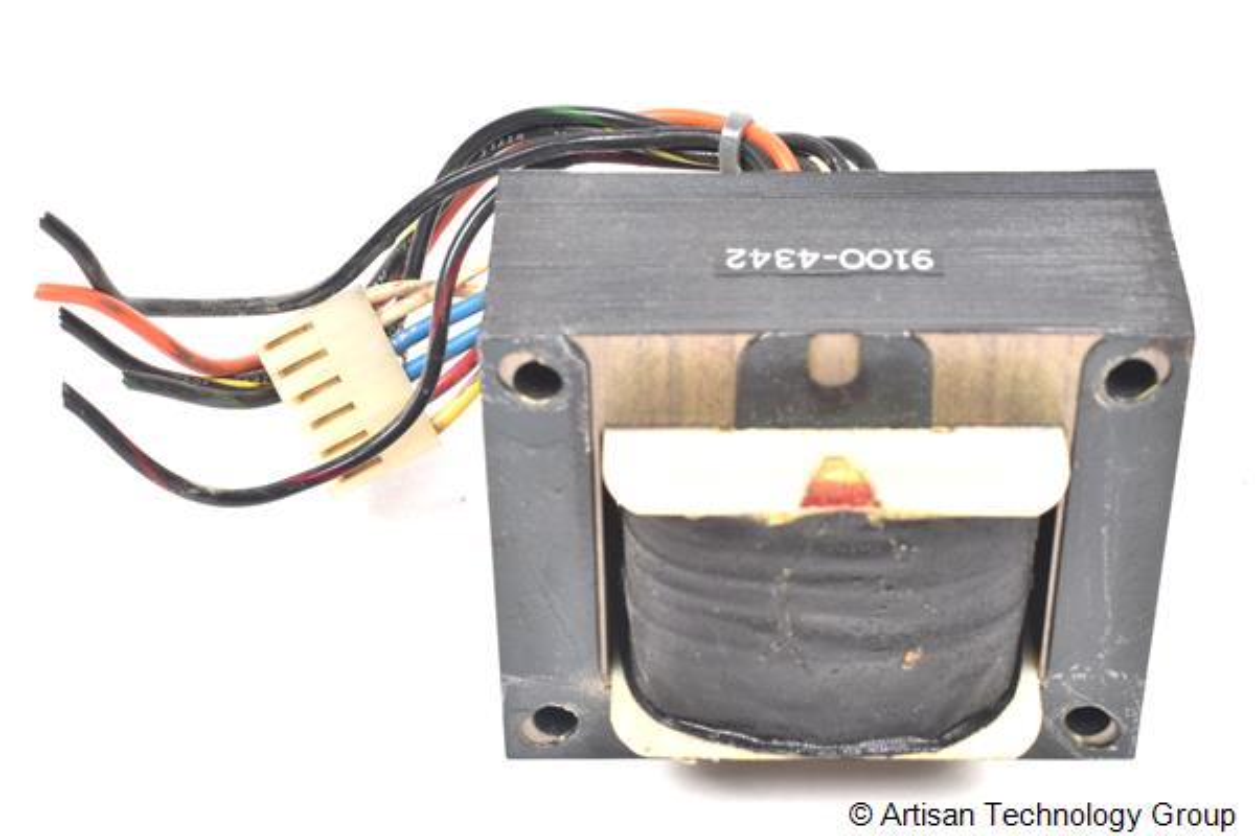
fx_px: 1987
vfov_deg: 23.8
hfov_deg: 35.1
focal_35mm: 57
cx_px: 628
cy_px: 418
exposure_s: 1/200
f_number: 13
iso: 200
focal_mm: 38
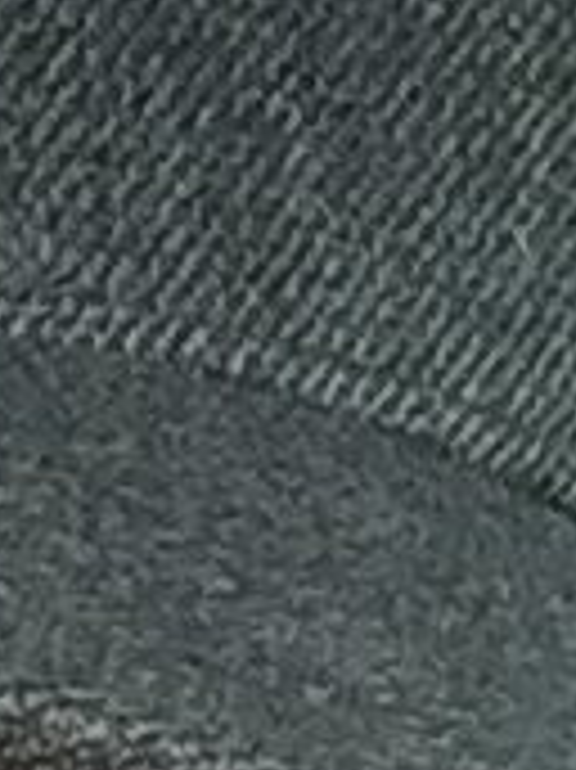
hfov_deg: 6.3
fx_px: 5154
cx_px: -212
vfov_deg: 7.5
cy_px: 2355
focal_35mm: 232
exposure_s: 1/120
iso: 64
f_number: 2.2
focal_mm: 2.65
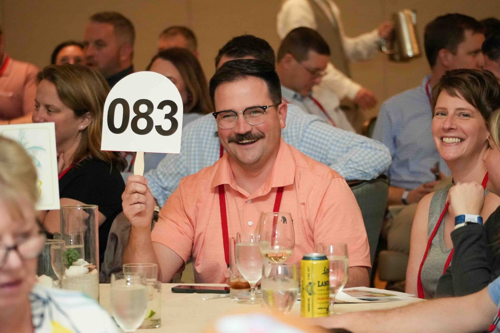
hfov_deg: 8.6
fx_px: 3333
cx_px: 250
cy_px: 166
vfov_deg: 5.7
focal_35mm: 240
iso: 6400
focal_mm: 160
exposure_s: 1/160
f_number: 5.6
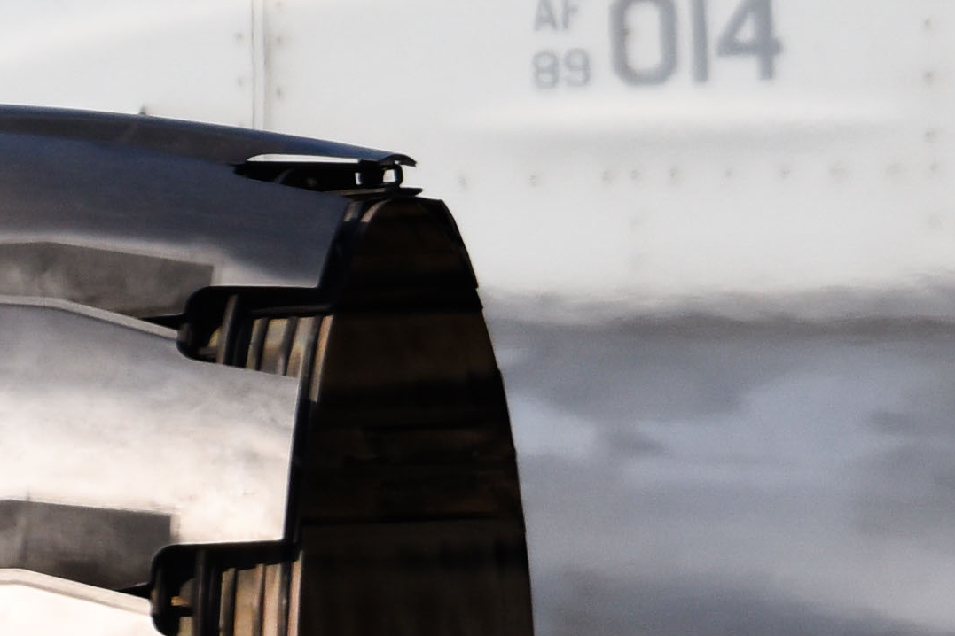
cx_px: -195
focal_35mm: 2051
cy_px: -935
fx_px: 54404
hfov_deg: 1.0
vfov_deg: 0.7
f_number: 5.6
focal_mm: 300
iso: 250
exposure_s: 1/2000
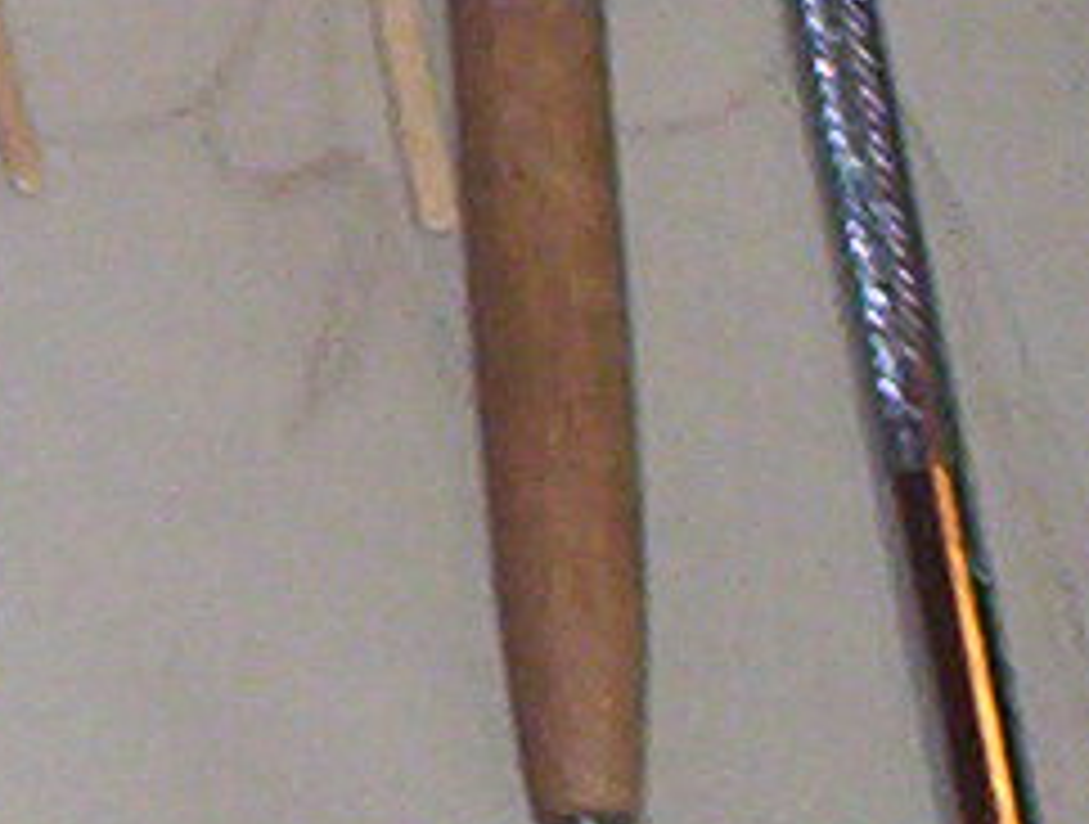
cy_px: -738
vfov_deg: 5.7
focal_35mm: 256
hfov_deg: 7.4
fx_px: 8078
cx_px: -1004
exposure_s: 1/60
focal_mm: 4.99
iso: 140
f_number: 4.5
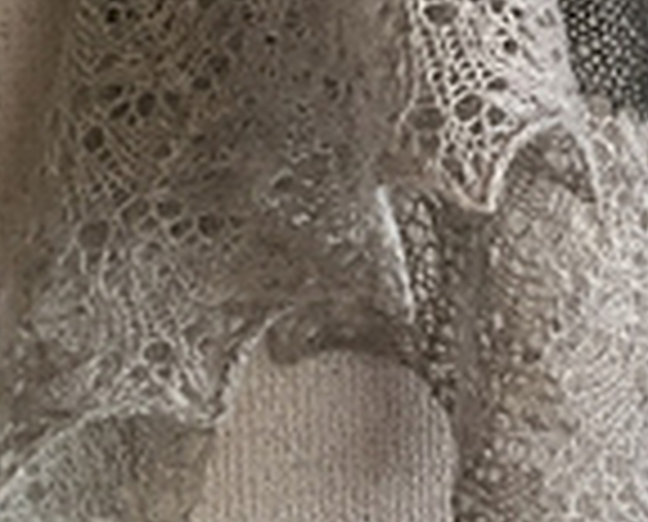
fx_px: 1885
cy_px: 142
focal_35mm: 98
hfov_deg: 18.0
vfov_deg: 15.7
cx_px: 878
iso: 32
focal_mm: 4.15
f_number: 2.2
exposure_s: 1/30
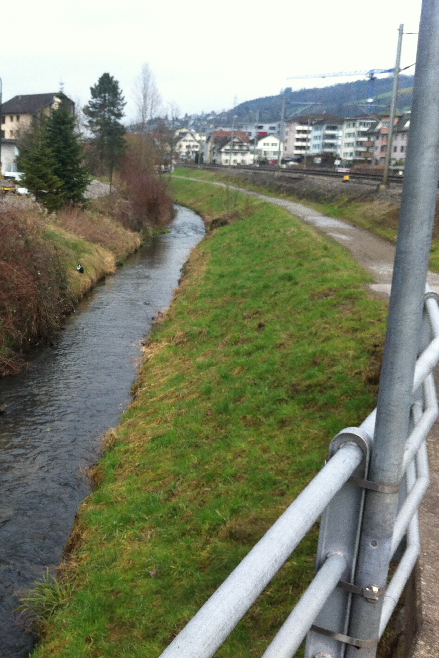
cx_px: 43
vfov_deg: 40.3
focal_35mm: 49
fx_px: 896
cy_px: 330
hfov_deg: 26.6
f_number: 2.8
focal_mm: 3.85
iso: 80
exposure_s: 1/355
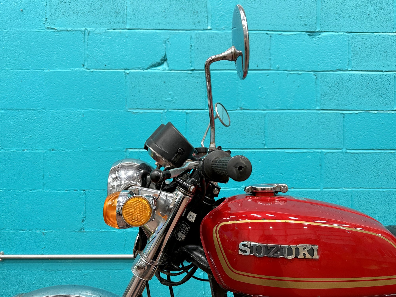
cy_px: 148
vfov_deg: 56.8
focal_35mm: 24
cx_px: 198
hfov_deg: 71.6
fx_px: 275
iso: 160
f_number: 1.78
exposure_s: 1/100
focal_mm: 6.86
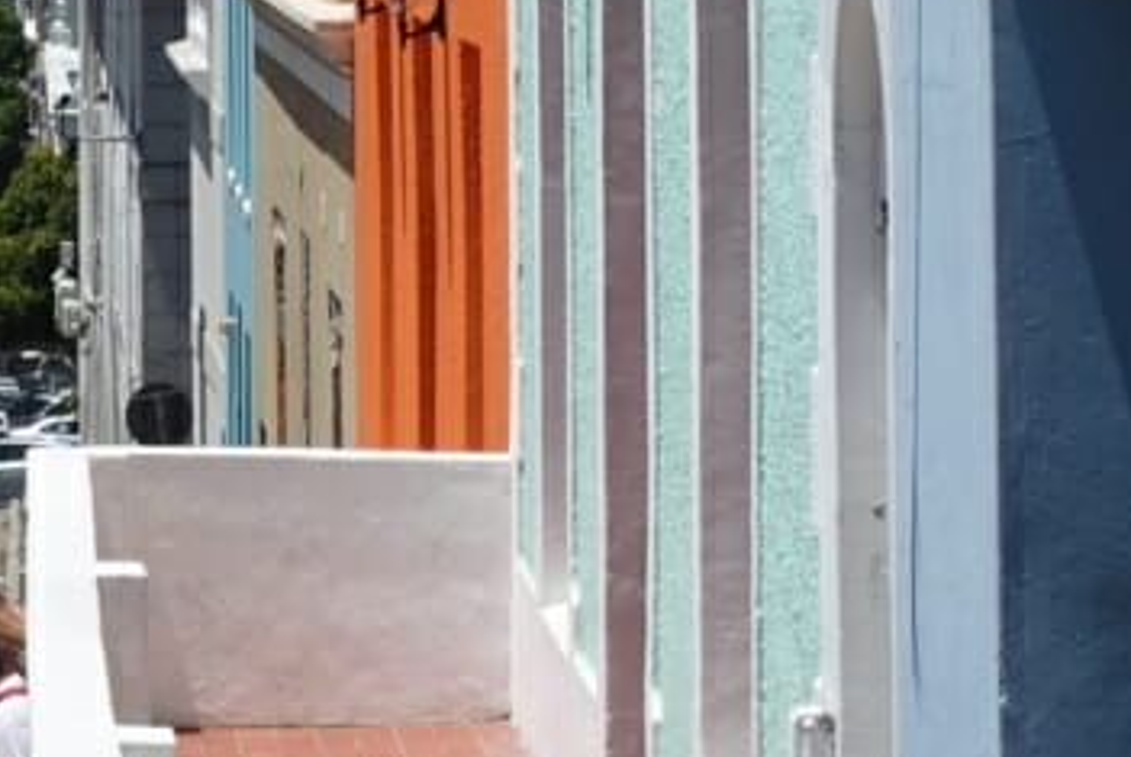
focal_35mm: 221
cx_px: -1012
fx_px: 6952
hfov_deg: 8.9
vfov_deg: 6.1
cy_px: -522
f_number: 5.6
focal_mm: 17.7
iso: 125
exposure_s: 1/100
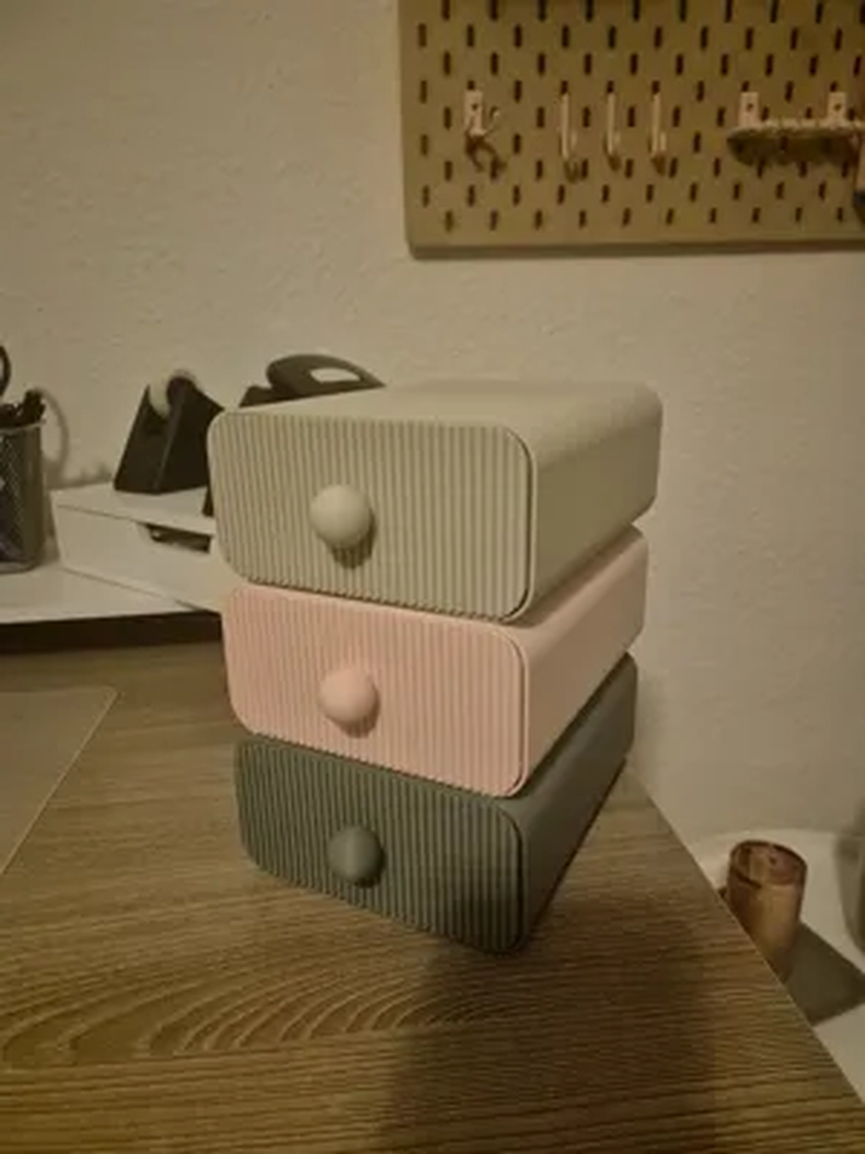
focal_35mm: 23
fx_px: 766
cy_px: 577
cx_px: 432
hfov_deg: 58.9
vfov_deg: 73.9
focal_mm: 5.4
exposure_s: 1/100
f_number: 1.8
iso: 2000
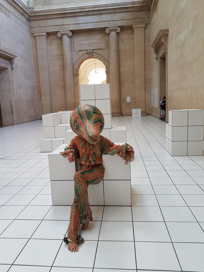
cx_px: 102
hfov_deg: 53.1
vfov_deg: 67.3
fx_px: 204
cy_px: 136
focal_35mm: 26
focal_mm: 4.2
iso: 64
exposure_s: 1/50
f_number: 1.7
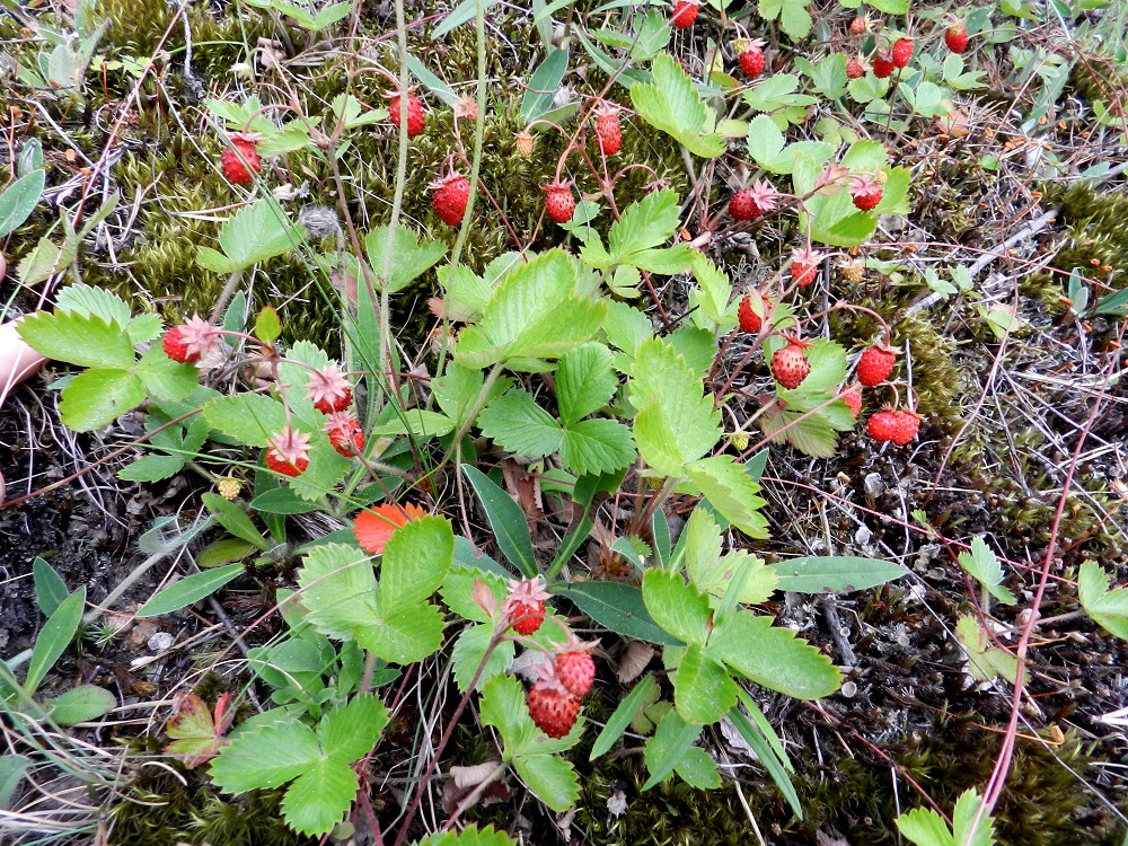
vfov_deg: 58.9
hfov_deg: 73.9
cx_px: 564
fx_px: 749
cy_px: 423
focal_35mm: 23
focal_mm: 4
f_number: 4
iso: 160
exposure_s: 1/40
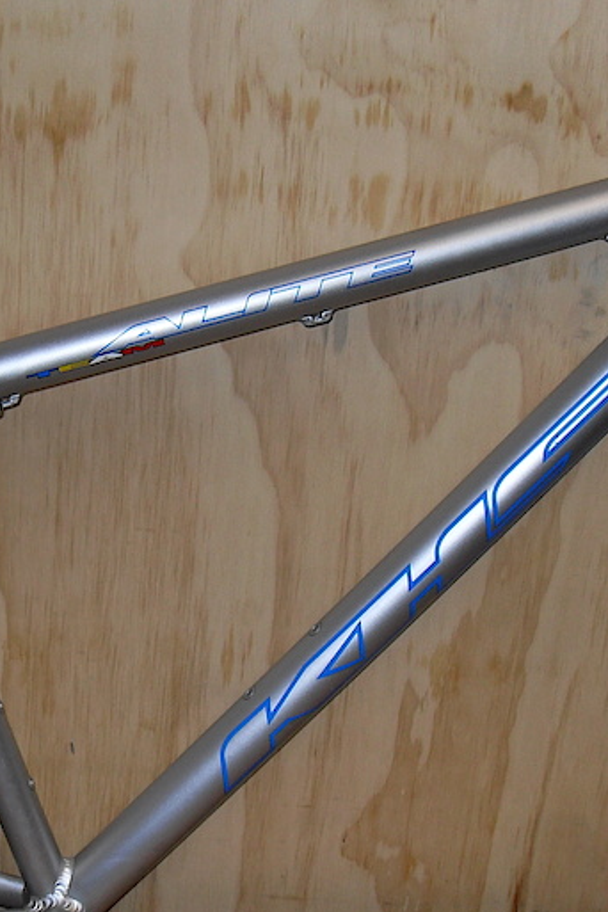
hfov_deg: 22.3
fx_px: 1520
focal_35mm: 60
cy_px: 489
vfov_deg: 33.4
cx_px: 124
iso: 100
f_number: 2.8
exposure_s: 1/45
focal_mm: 6.3
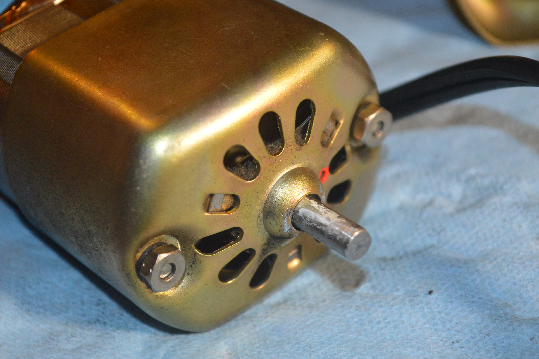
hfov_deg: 24.6
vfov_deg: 16.5
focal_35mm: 82
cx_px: 270
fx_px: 1234
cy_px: 180
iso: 1100
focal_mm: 55
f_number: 5.6
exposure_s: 1/60
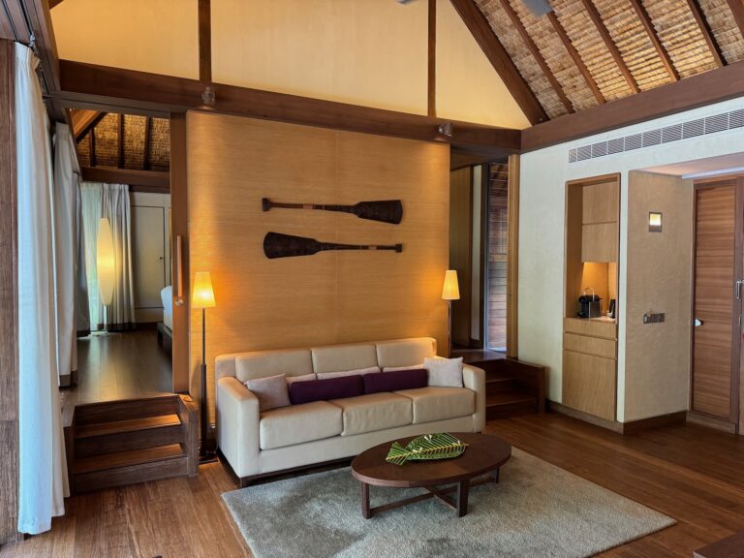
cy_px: 279
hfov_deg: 71.6
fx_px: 516
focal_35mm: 24
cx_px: 372
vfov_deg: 56.8
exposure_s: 1/60
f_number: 1.78
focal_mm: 6.86
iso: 250
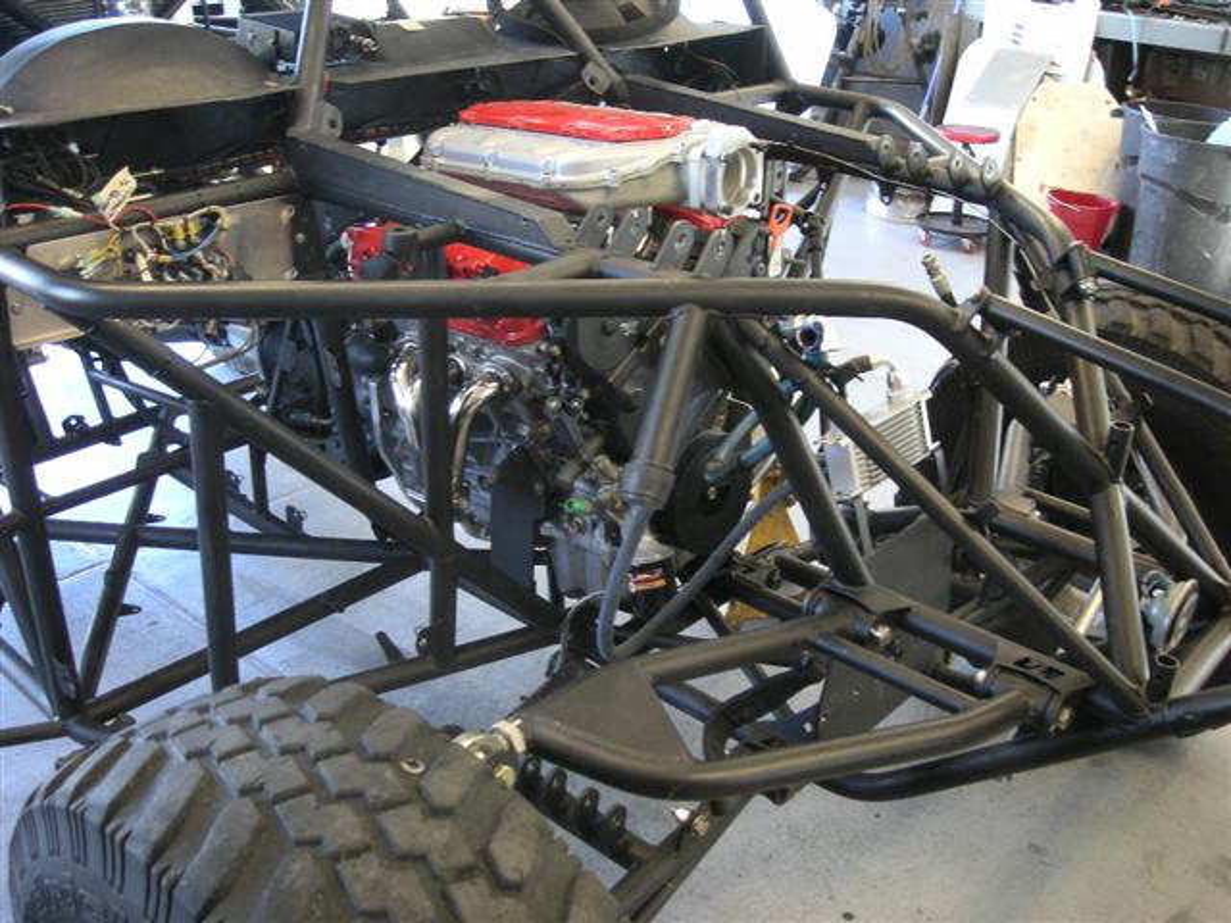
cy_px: 462
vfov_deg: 40.7
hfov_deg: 52.6
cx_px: 616
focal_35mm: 35
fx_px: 1245
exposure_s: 1/8.4
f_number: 2.8
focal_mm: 5.7
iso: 60
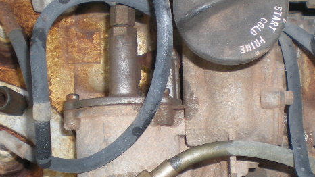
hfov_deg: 23.3
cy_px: 121
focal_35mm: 91
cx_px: 200
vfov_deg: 13.3
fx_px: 760
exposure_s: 1/30
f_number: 3.1
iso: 64
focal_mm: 6.3
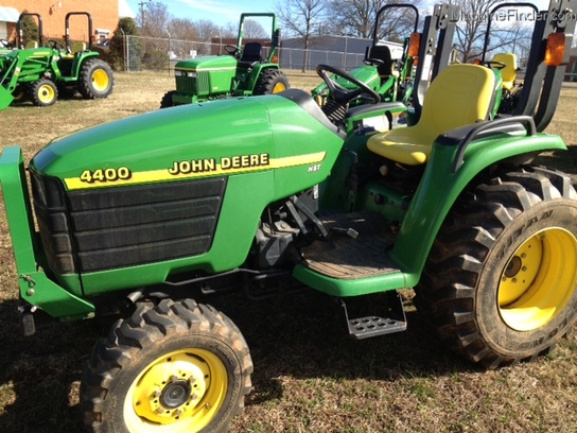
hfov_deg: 52.6
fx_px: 583
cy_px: 216
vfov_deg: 40.7
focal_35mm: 35
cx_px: 288
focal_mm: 4.28
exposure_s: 1/767
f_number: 2.4
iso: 50
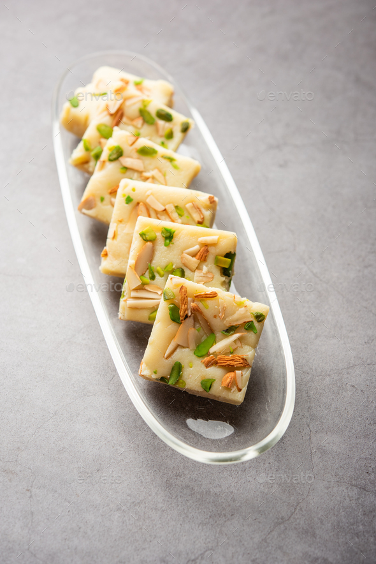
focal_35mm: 60
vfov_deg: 33.4
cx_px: 188
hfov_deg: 22.6
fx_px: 939
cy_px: 282
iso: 125
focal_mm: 60
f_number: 6.3
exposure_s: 1/125
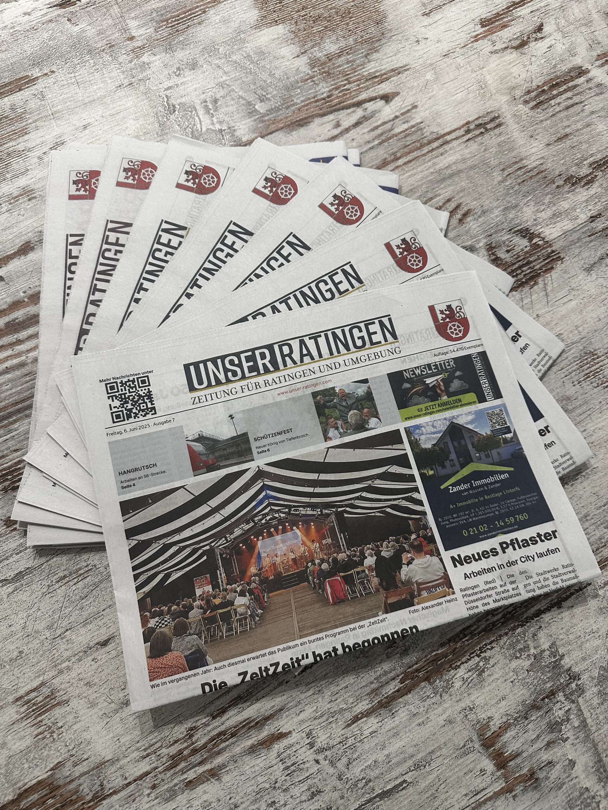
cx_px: 304
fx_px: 562
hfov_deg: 56.8
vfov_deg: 71.6
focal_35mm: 24
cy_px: 405
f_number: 1.78
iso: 160
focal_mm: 6.86
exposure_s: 1/100
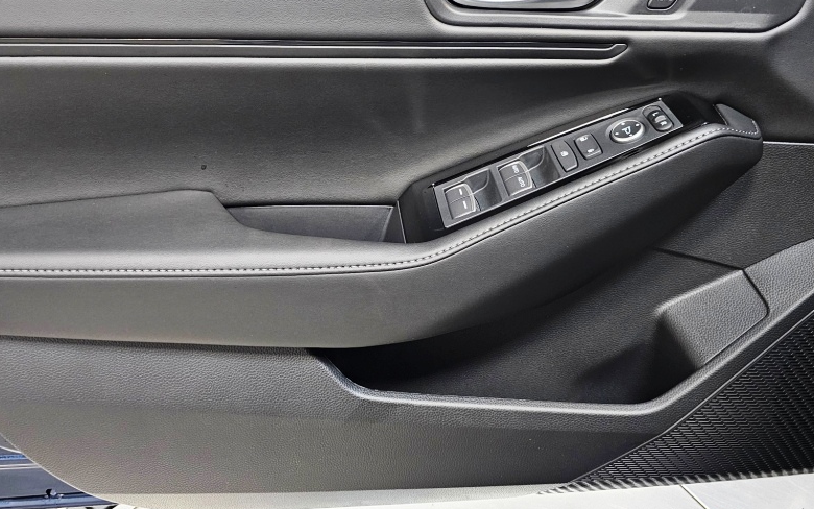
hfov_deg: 59.6
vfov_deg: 38.8
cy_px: 154
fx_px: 710
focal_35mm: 32
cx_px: 411
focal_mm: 6.3
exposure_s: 1/24
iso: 800
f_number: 1.7
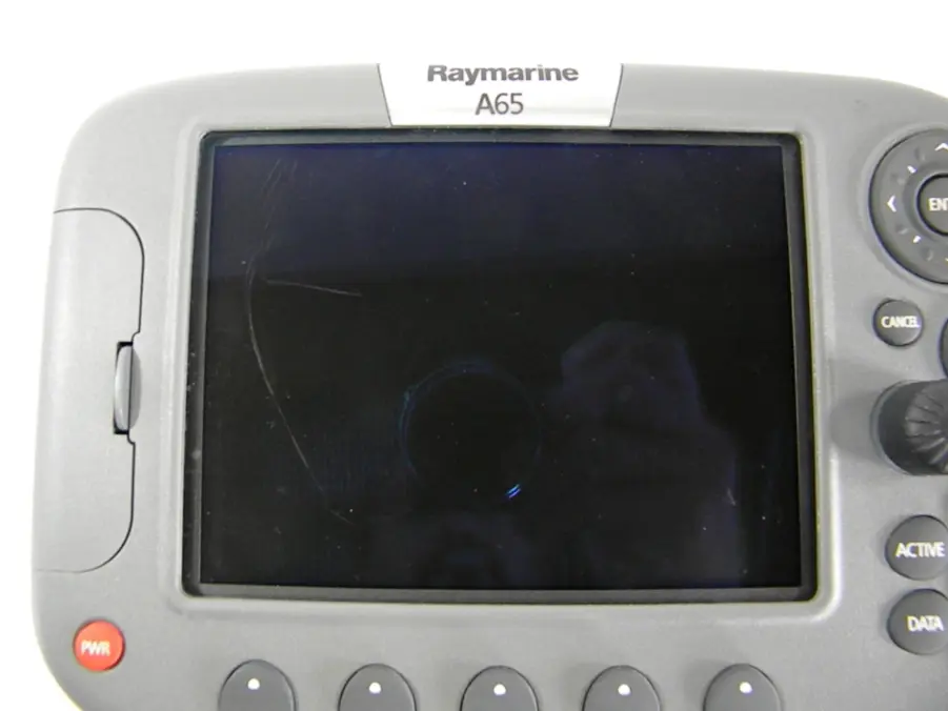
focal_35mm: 28
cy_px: 356
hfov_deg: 63.4
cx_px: 474
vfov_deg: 49.8
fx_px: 767
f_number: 3.5
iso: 720
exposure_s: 1/118
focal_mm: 5
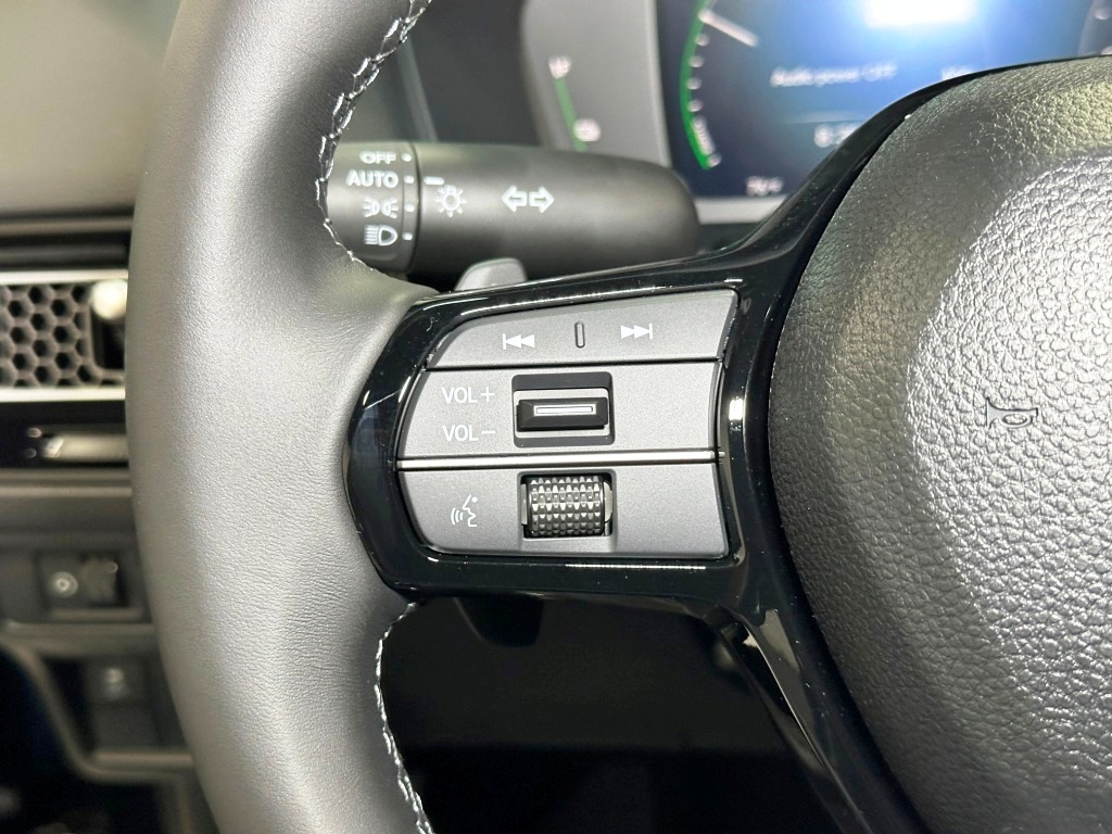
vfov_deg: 30.3
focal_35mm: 48
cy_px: 417
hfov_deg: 39.7
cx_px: 556
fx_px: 1542
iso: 500
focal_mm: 6.86
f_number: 1.78
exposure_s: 1/40
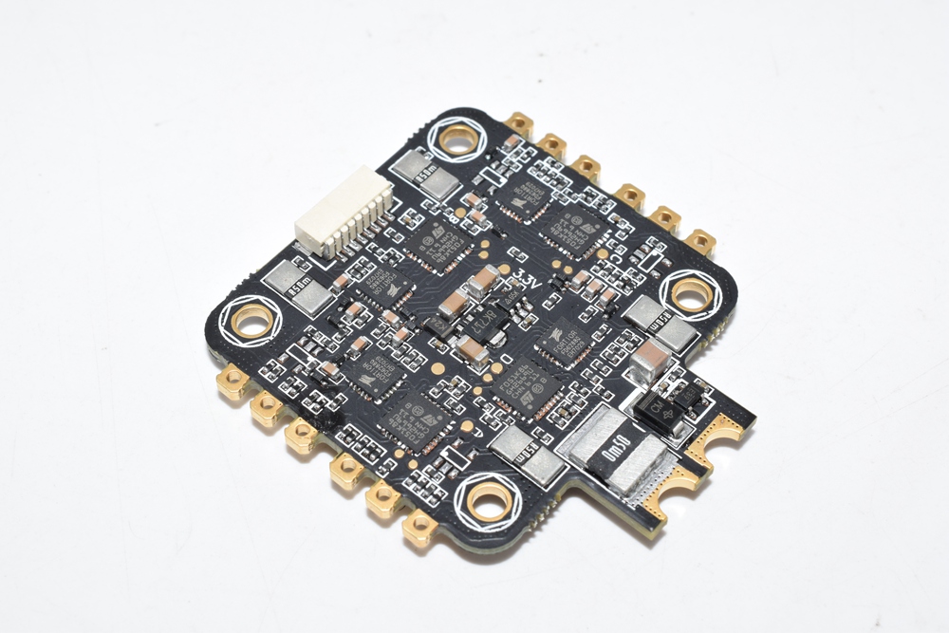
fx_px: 1582
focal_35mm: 60
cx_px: 474
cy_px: 316
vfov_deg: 22.6
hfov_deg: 33.4
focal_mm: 40
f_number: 20
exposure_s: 1/60
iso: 100
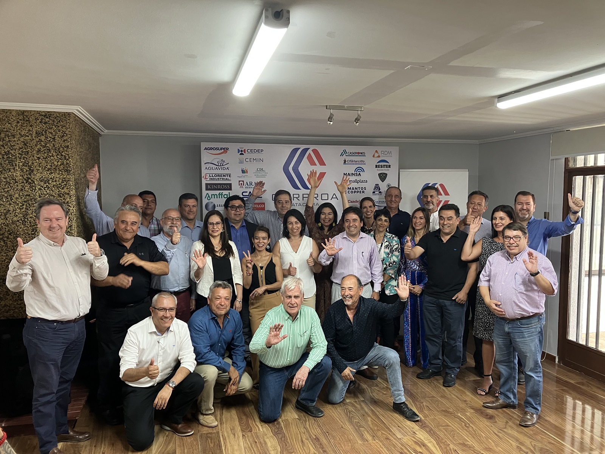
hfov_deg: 63.4
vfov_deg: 49.7
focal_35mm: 28
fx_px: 489
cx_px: 302
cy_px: 227
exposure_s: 1/50
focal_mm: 3.99
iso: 160
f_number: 1.8
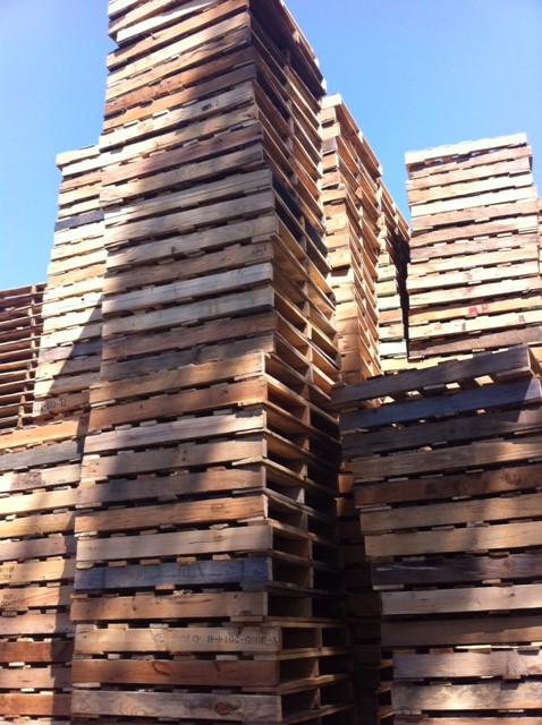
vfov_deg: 52.7
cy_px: 362
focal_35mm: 35
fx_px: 733
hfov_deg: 40.6
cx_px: 271
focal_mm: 3.85
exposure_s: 1/444
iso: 80
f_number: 2.8
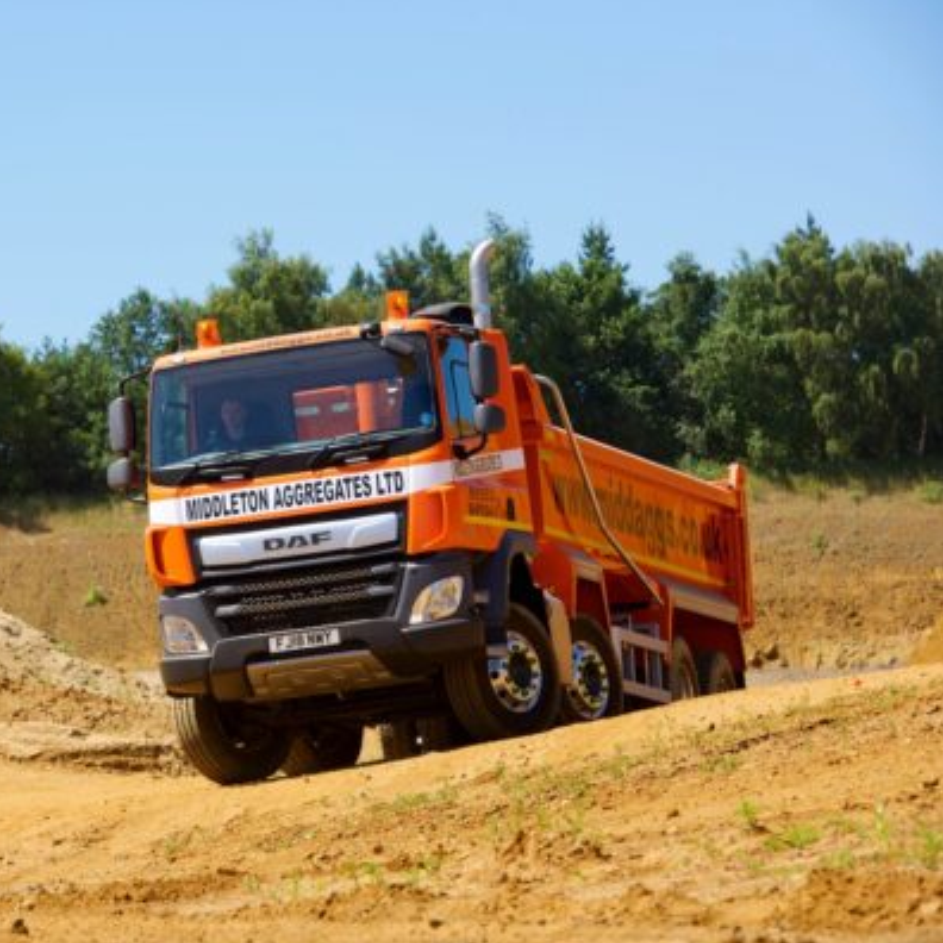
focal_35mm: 193
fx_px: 5948
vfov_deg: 9.1
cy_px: 469
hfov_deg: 9.0
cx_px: 231
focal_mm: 150
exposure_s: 1/250
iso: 125
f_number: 9
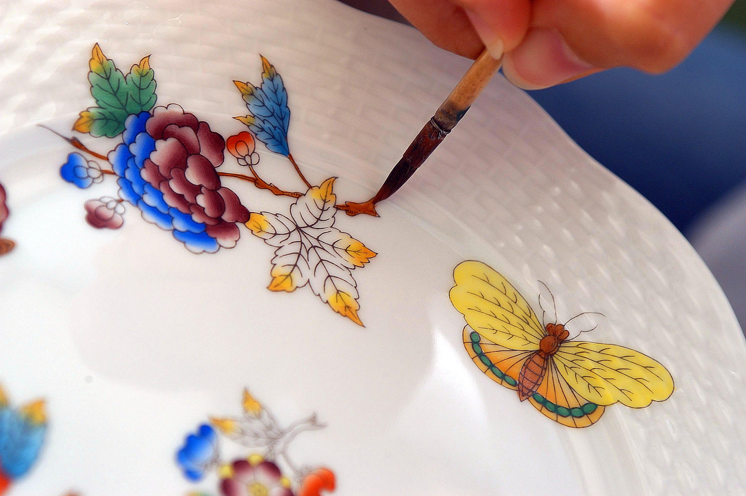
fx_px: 2174
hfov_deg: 19.5
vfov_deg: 13.0
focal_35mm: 105
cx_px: 373
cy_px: 248
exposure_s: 1/60
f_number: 4.8
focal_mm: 70
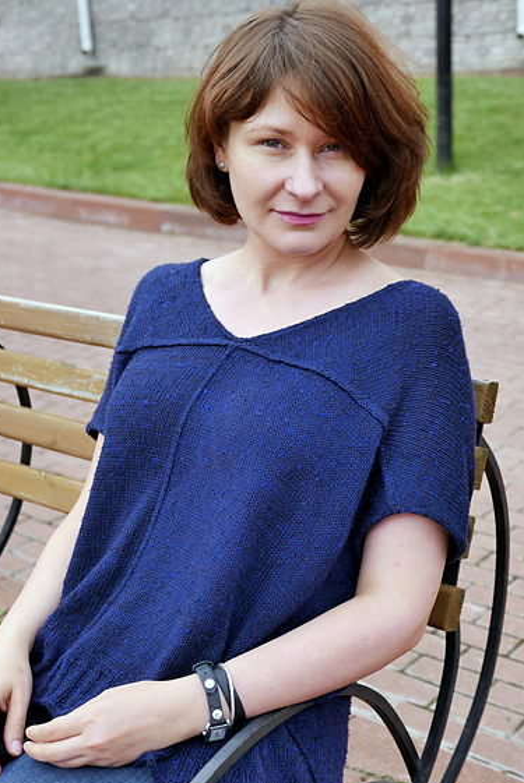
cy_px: 424
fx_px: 1242
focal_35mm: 57
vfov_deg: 35.0
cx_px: 245
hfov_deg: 23.8
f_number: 2.8
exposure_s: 1/1000
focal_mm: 22.7
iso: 200
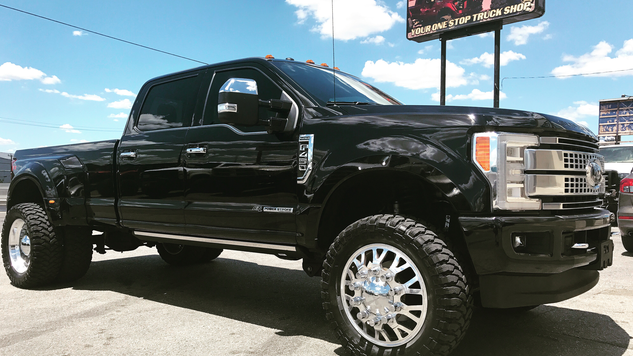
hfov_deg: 62.6
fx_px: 520
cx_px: 313
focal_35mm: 31
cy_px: 197
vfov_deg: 37.7
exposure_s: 1/1681
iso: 20
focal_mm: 3.99
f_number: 1.8
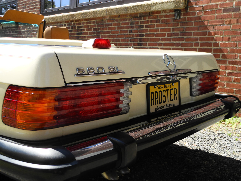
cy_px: 90
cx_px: 120
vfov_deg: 37.7
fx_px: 265
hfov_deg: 49.0
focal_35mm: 38
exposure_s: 1/496
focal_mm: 8.1
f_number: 3.2
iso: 100
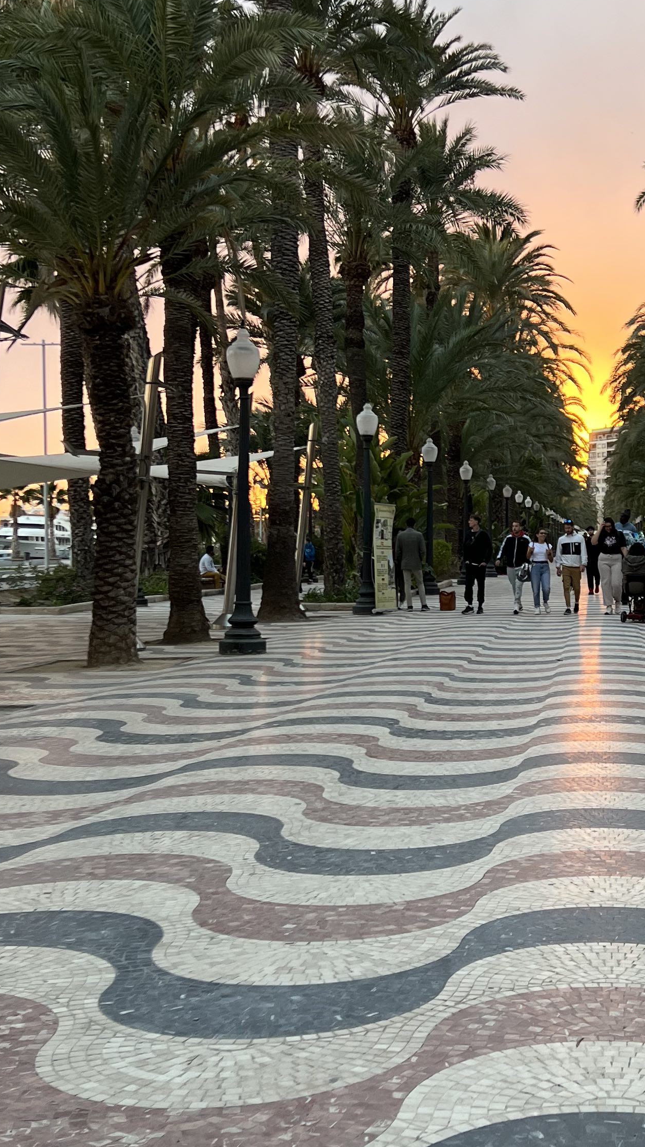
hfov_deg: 23.0
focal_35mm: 51
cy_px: 575
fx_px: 1550
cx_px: 554
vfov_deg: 40.6
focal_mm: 5.7
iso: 80
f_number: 1.5
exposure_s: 1/100
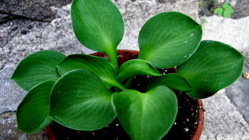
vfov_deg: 29.6
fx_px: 264
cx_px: 126
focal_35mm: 40
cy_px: 84
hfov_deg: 50.5
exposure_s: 1/10.3
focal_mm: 7.5
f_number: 2.7
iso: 400
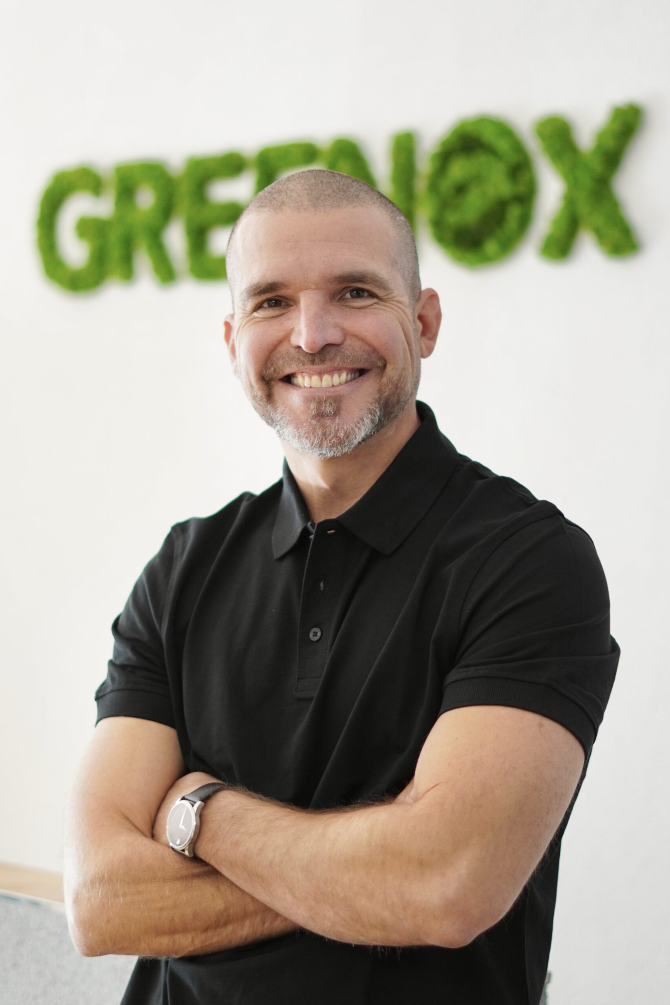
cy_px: 502
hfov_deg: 18.2
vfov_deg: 27.0
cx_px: 335
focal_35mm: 75
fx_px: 2093
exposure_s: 1/125
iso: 500
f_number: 1.8
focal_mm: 50
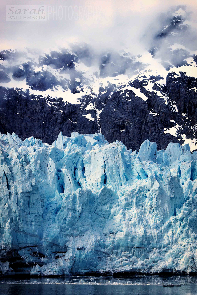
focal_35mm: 105
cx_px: 98
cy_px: 148
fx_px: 859
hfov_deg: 13.1
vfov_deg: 19.4
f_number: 8
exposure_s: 1/750
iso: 100
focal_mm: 70
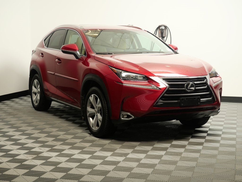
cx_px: 121
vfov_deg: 24.4
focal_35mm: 60
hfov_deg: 32.2
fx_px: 419
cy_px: 91
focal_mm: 30
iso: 250
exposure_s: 1/200
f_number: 4.9
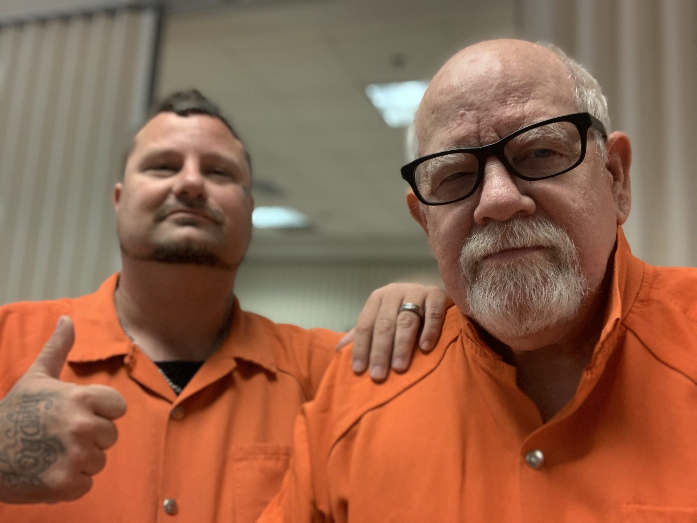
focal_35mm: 32
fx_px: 644
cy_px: 262
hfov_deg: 56.8
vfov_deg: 44.2
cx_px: 348
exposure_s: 1/60
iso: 200
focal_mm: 2.87
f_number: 2.2
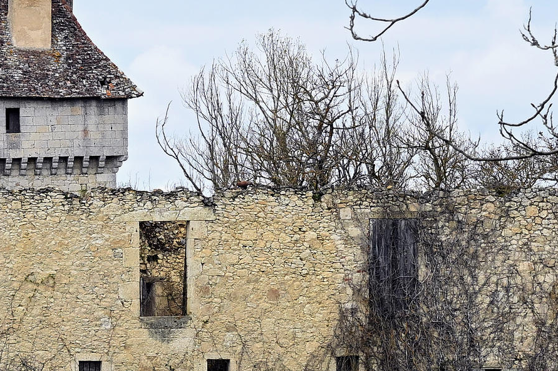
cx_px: -172
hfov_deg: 6.2
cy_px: 247
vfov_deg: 4.2
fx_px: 5112
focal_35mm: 330
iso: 800
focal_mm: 70
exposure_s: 1/1250
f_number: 8
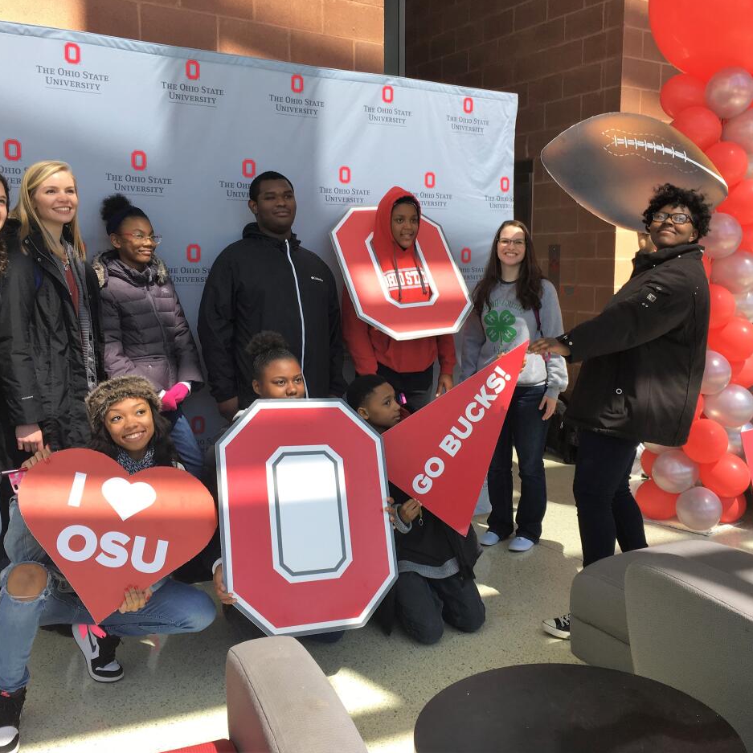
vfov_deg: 47.2
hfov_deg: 47.1
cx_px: 419
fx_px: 861
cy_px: 368
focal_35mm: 35
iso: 25
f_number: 2.2
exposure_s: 1/120
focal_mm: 4.15
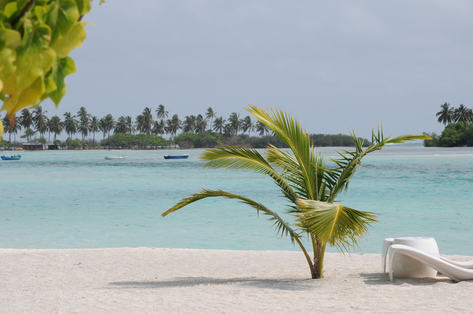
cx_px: 236
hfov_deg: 13.1
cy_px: 157
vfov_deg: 8.7
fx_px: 2067
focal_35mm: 158
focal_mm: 105
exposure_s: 1/400
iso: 500
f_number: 20
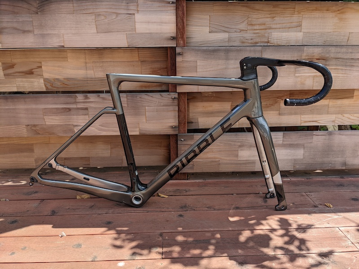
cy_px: 134
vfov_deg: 51.4
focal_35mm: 27
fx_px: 280
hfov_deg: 65.3
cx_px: 180
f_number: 1.73
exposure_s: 1/1232
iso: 50
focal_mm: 4.38
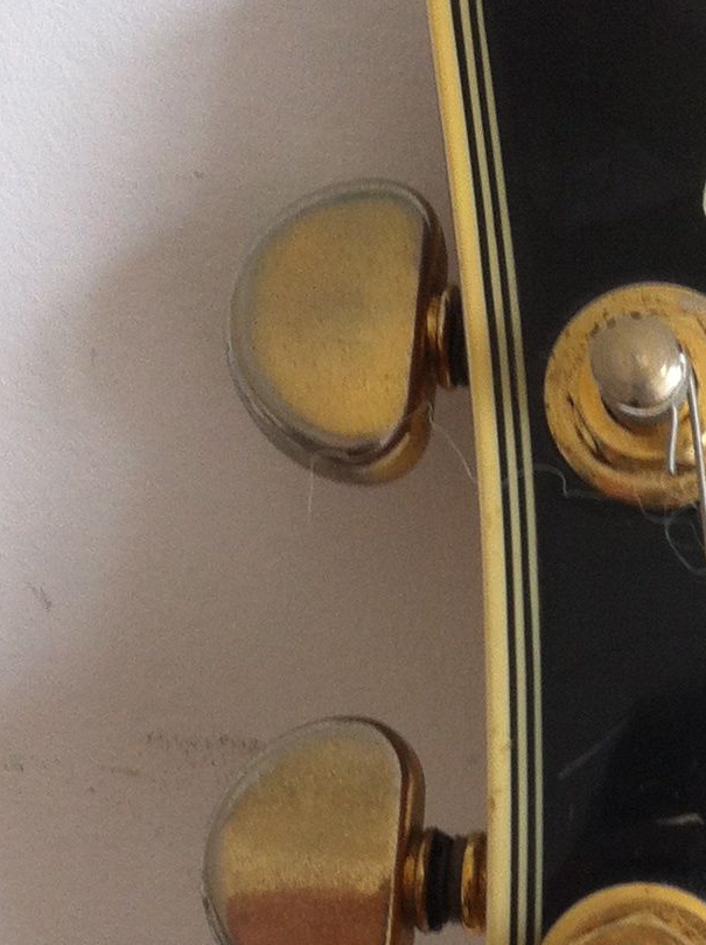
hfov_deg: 12.6
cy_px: 954
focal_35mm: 112
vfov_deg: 17.2
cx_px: 1014
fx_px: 3054
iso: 80
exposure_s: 1/24
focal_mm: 3.85
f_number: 2.8
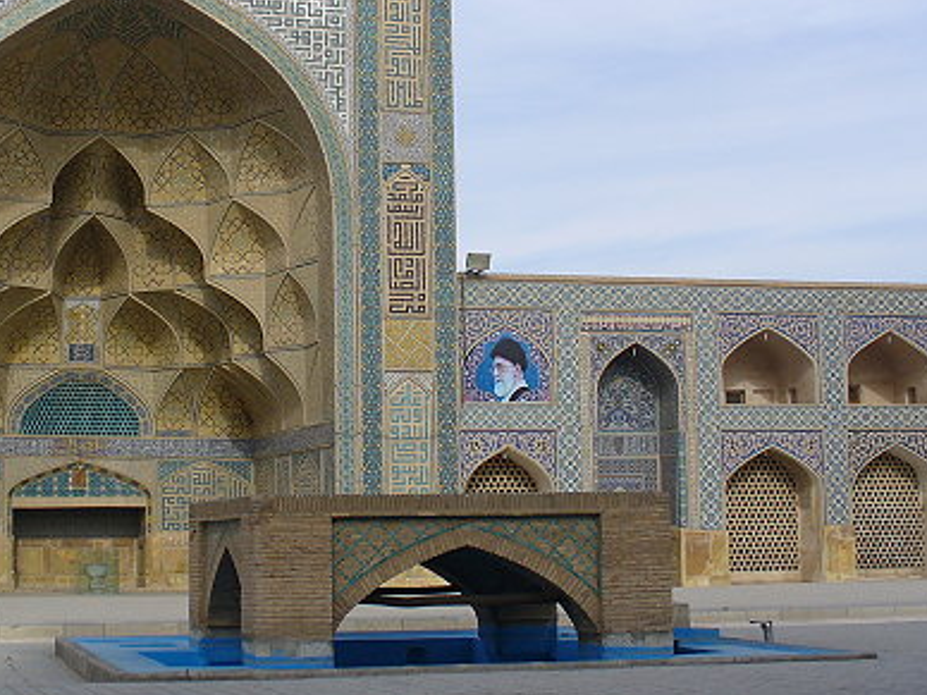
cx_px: 320
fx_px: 1741
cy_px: 251
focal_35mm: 65
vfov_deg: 22.5
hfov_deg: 29.6
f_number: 5.8
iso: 80
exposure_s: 1/250
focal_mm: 7
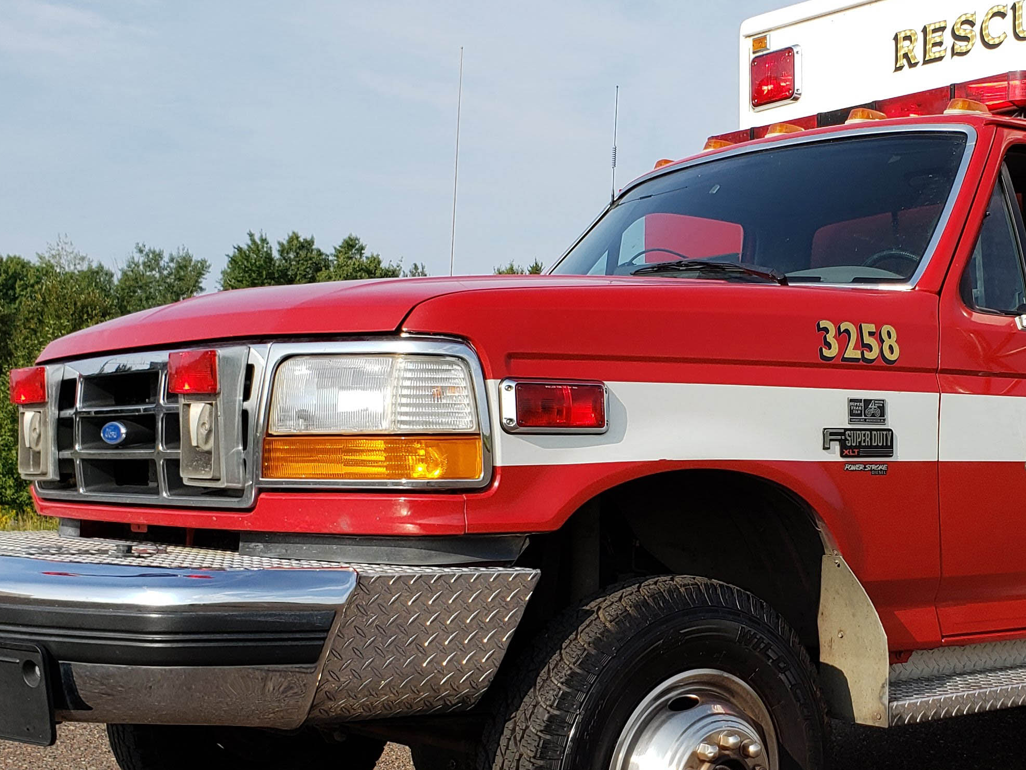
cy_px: 465
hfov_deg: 35.1
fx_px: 1571
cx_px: 814
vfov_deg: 27.5
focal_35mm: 53
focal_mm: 4.3
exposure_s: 1/1209
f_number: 2.4
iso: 50
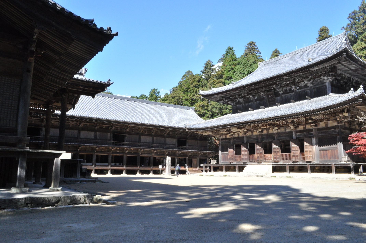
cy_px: 122
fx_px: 274
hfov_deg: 67.4
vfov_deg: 47.8
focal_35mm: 27
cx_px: 183
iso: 1000
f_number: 22
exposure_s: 1/160
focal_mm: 18
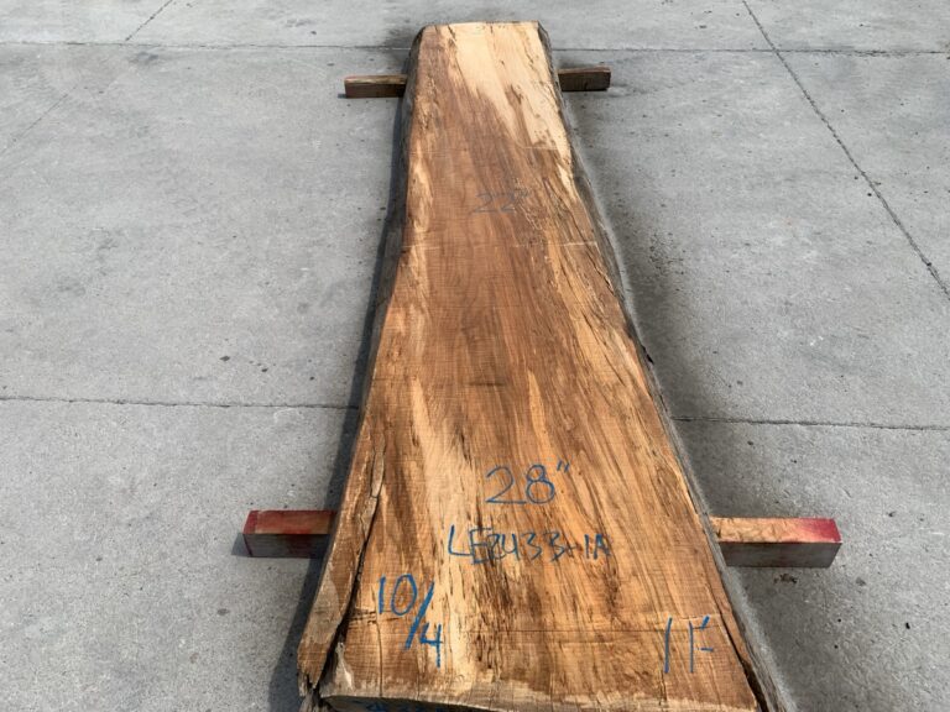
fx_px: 714
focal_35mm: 26
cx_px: 475
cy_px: 356
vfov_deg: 53.1
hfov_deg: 67.3
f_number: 1.8
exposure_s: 1/2611
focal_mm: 4.25
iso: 25
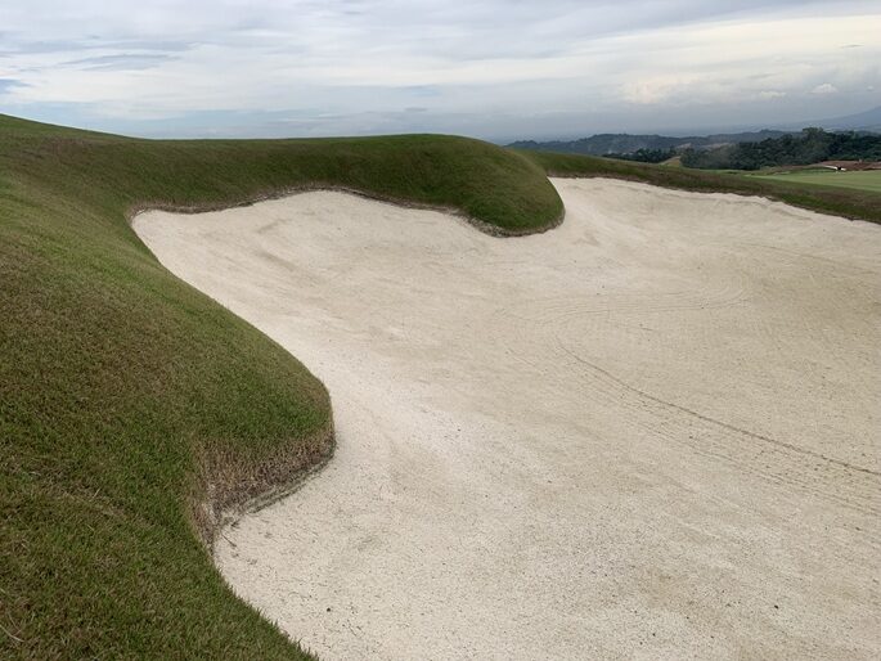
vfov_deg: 53.1
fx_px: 662
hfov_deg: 67.3
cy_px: 330
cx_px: 440
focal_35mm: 26
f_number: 1.8
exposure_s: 1/3788
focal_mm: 4.25
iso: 25
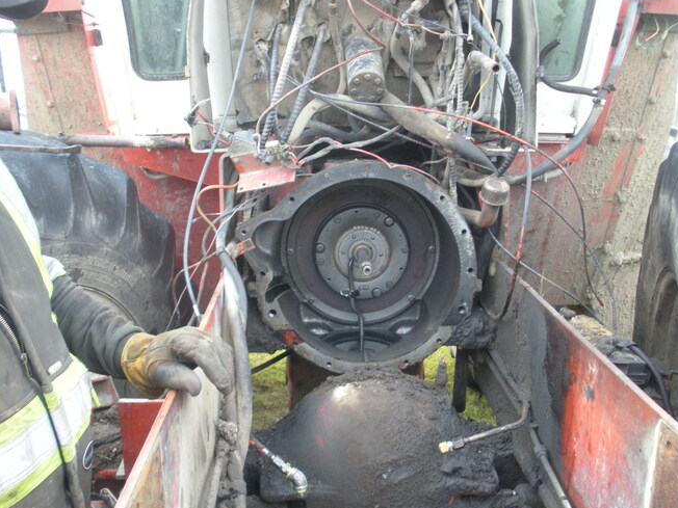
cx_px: 357
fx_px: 744
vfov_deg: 37.7
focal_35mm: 38
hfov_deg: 49.0
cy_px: 260
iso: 323
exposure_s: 1/46
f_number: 3.5
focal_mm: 6.3
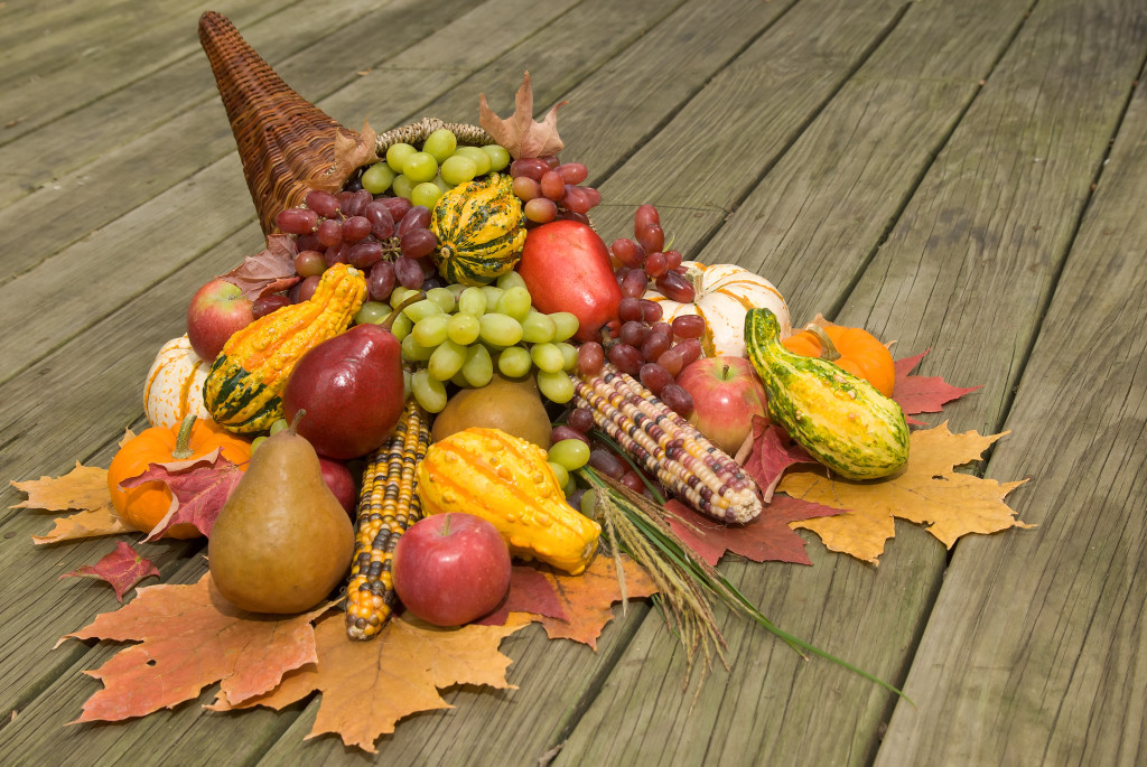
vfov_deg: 29.0
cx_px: 574
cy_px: 384
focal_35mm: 46
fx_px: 1483
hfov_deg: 42.3
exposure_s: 1/30
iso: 100
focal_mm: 31
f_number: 8
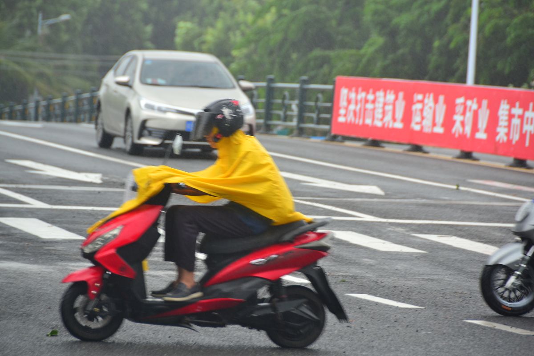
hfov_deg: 8.1
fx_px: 3782
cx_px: 267
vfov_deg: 5.4
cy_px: 178
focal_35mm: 255
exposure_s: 1/125
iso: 200
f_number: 5.6
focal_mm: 170
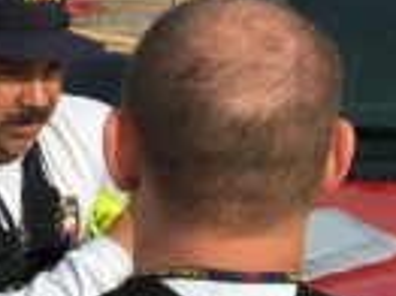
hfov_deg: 12.7
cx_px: 115
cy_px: 291
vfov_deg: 9.5
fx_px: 1772
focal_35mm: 155
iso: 25
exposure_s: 1/1832
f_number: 2.2
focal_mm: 4.15
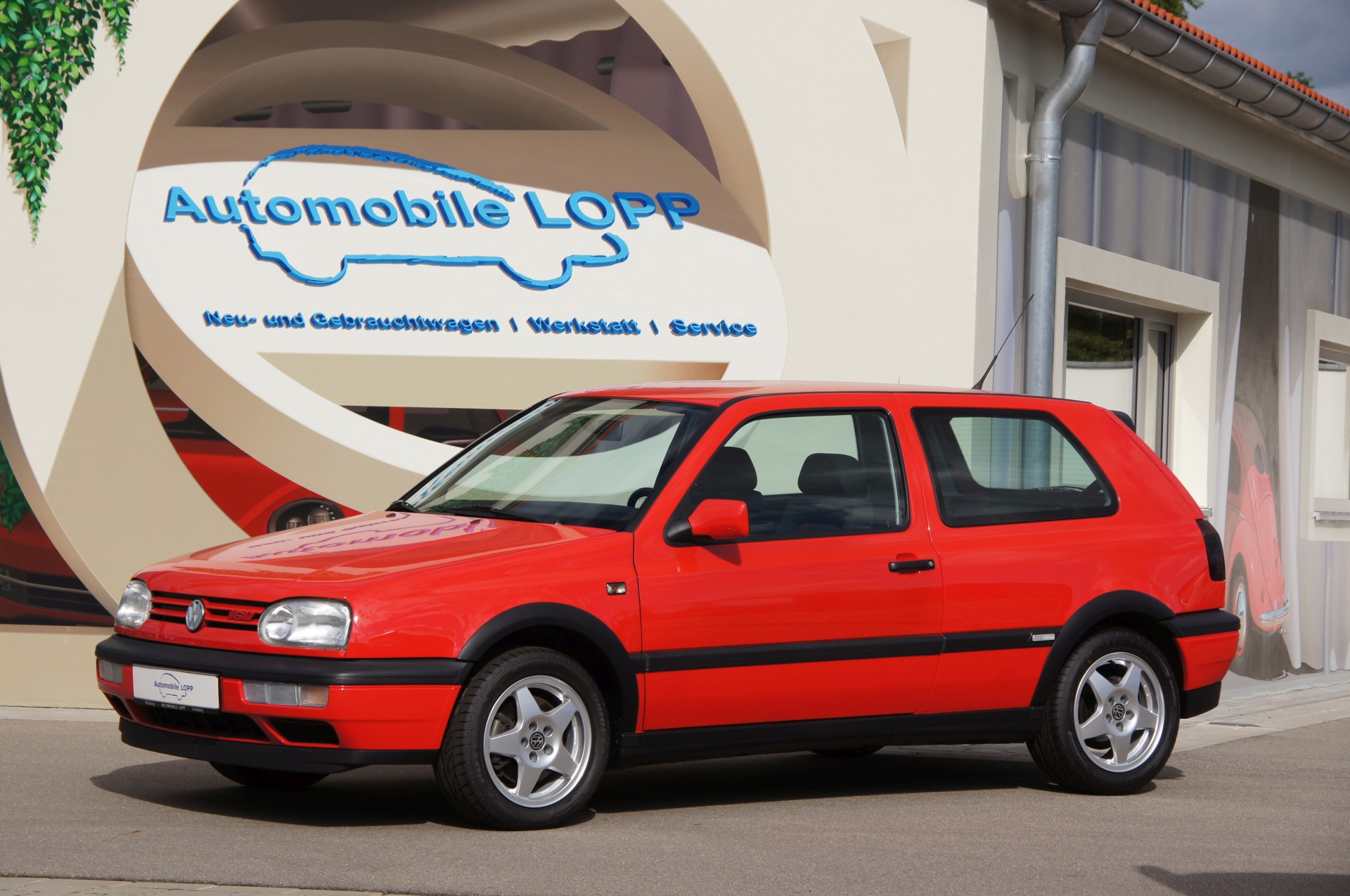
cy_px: 448
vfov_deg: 12.1
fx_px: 4212
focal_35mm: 112
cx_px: 675
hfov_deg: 18.2
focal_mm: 75
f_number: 9
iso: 100
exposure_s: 1/320
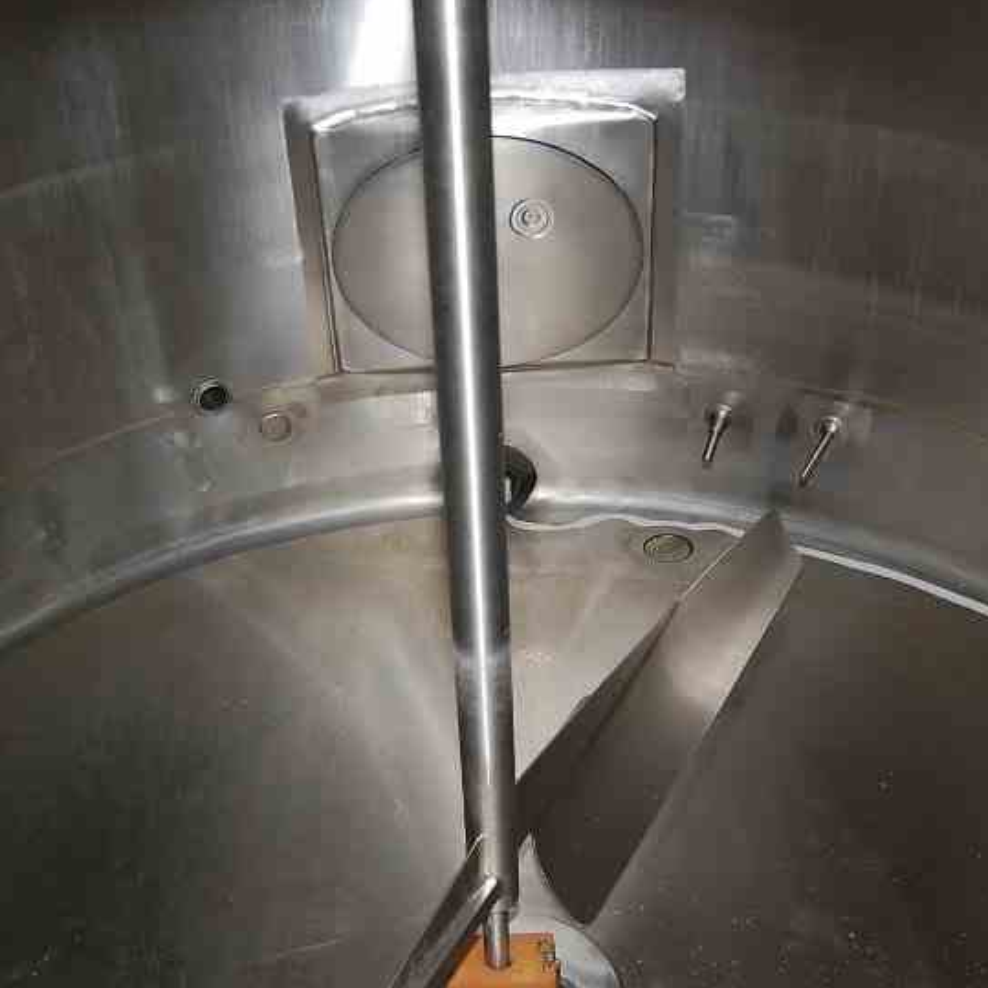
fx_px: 1389
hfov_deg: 39.2
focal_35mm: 43
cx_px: 463
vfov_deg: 39.2
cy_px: 497
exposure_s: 1/60
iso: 400
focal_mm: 22
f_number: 4
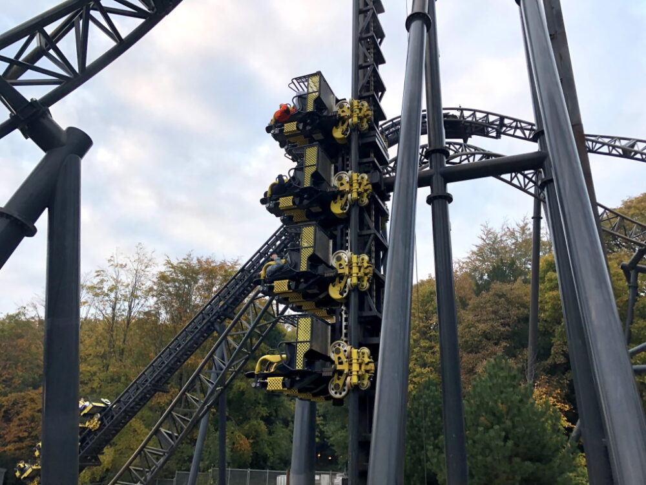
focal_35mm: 28
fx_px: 523
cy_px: 242
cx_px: 323
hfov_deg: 63.4
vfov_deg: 49.7
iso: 40
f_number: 1.8
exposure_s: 1/120
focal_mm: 3.99
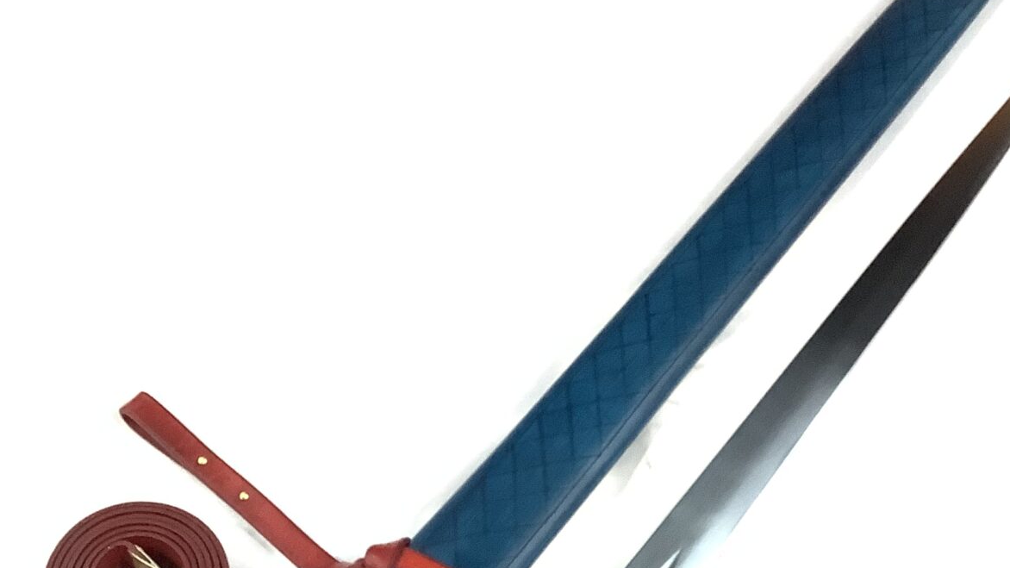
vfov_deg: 19.1
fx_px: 1580
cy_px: 695
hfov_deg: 35.5
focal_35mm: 59
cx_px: 511
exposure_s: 1/60
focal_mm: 3.3
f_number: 2.4
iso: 200
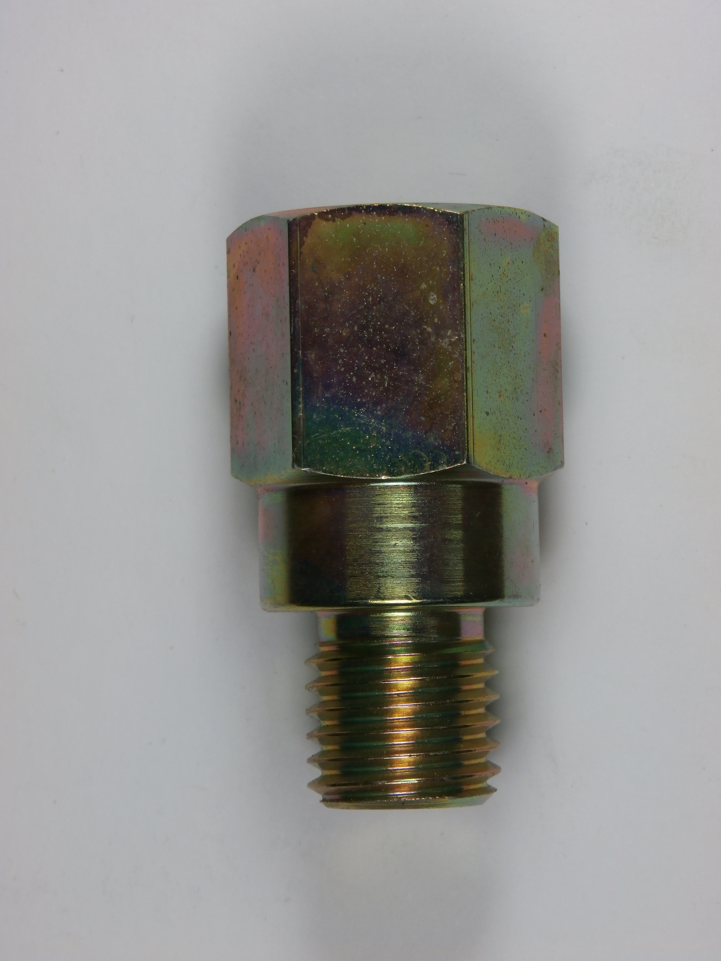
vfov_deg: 16.8
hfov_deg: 12.7
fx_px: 3249
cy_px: 480
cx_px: 360
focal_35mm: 117
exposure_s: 1/200
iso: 100
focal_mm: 20.86
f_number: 5.1
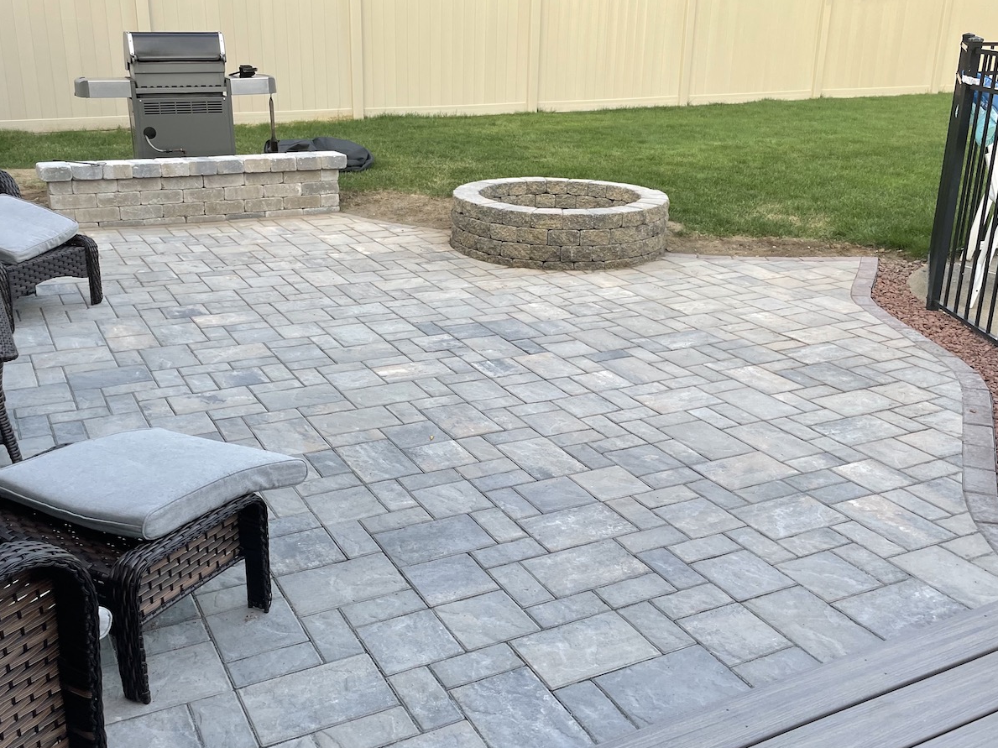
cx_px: 468
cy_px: 373
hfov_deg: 52.6
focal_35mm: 35
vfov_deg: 40.7
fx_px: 1009
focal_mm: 4.2
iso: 32
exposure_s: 1/191
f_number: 1.6
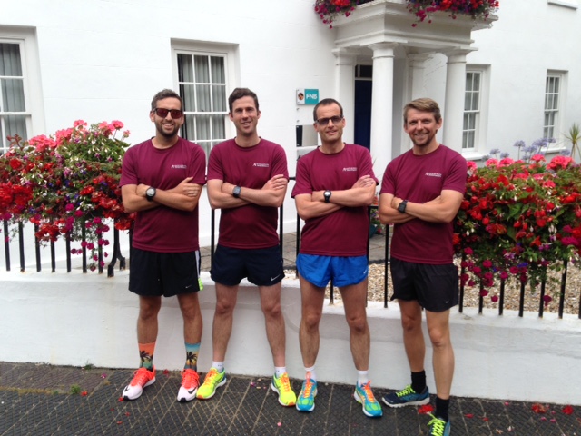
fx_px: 554
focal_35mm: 33
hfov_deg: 55.4
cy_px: 218
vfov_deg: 42.9
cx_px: 290
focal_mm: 4.12
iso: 50
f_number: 2.4
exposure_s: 1/361
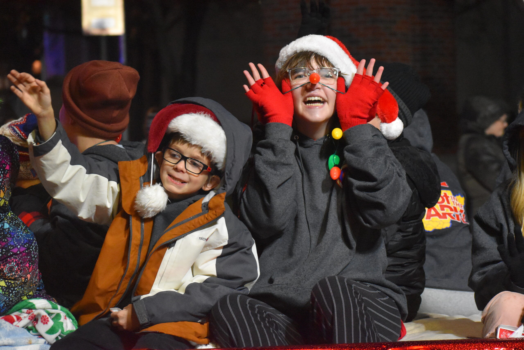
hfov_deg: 14.9
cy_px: 175
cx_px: 262
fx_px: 2009
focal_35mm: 138
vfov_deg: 9.9
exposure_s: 1/250
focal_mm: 92
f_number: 4.8
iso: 5000
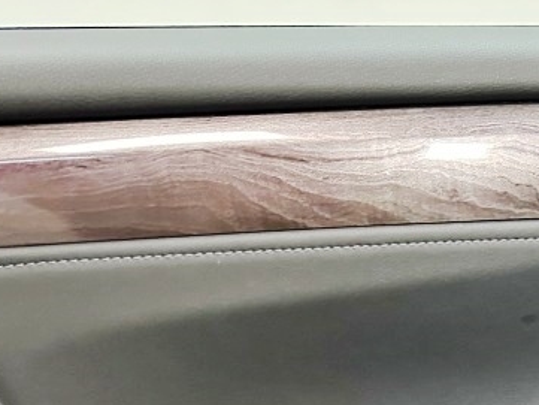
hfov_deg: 24.9
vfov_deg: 20.1
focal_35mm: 68
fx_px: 1059
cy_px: 508
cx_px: 696
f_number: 1.78
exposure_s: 1/40
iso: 800
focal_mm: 6.86
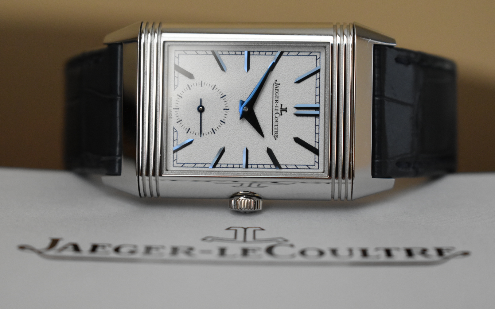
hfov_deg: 24.5
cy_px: 147
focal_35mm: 85
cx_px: 247
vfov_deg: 15.4
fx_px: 1140
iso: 2500
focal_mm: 55
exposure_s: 1/125
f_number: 5.6
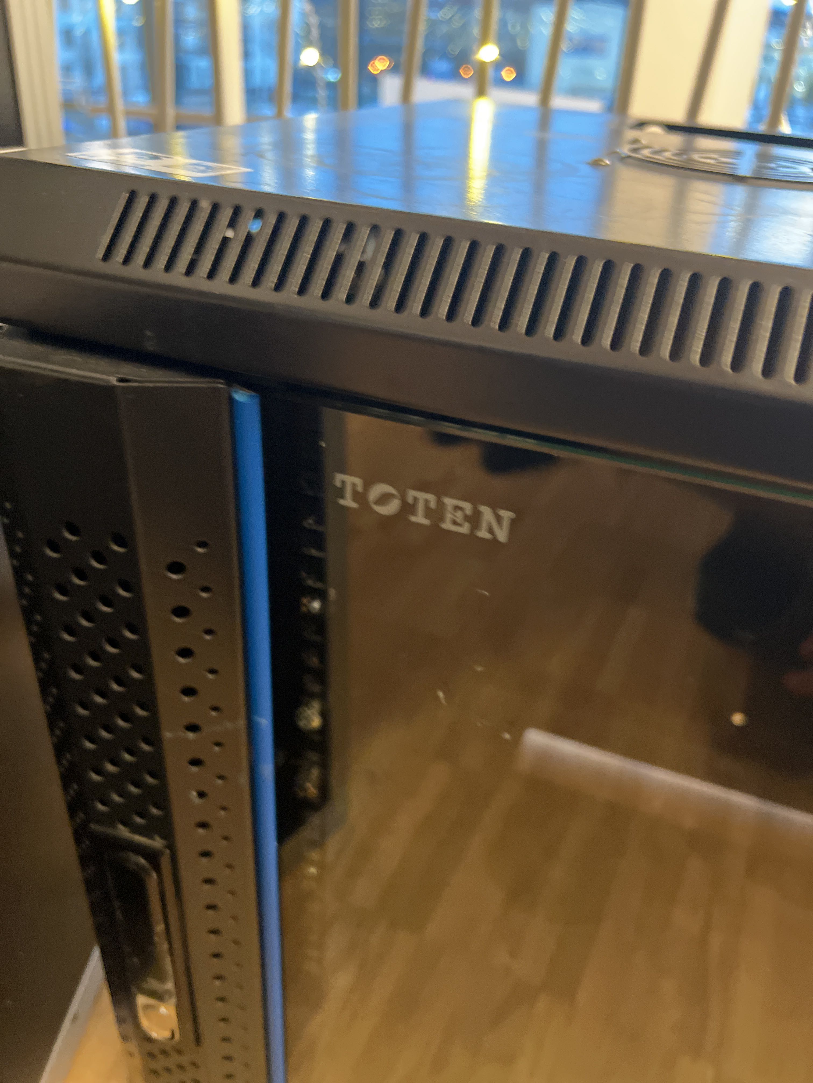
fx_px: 814
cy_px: 542
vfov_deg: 67.3
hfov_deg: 53.1
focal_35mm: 26
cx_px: 406
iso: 640
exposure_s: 1/32
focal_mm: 5.7
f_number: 1.5
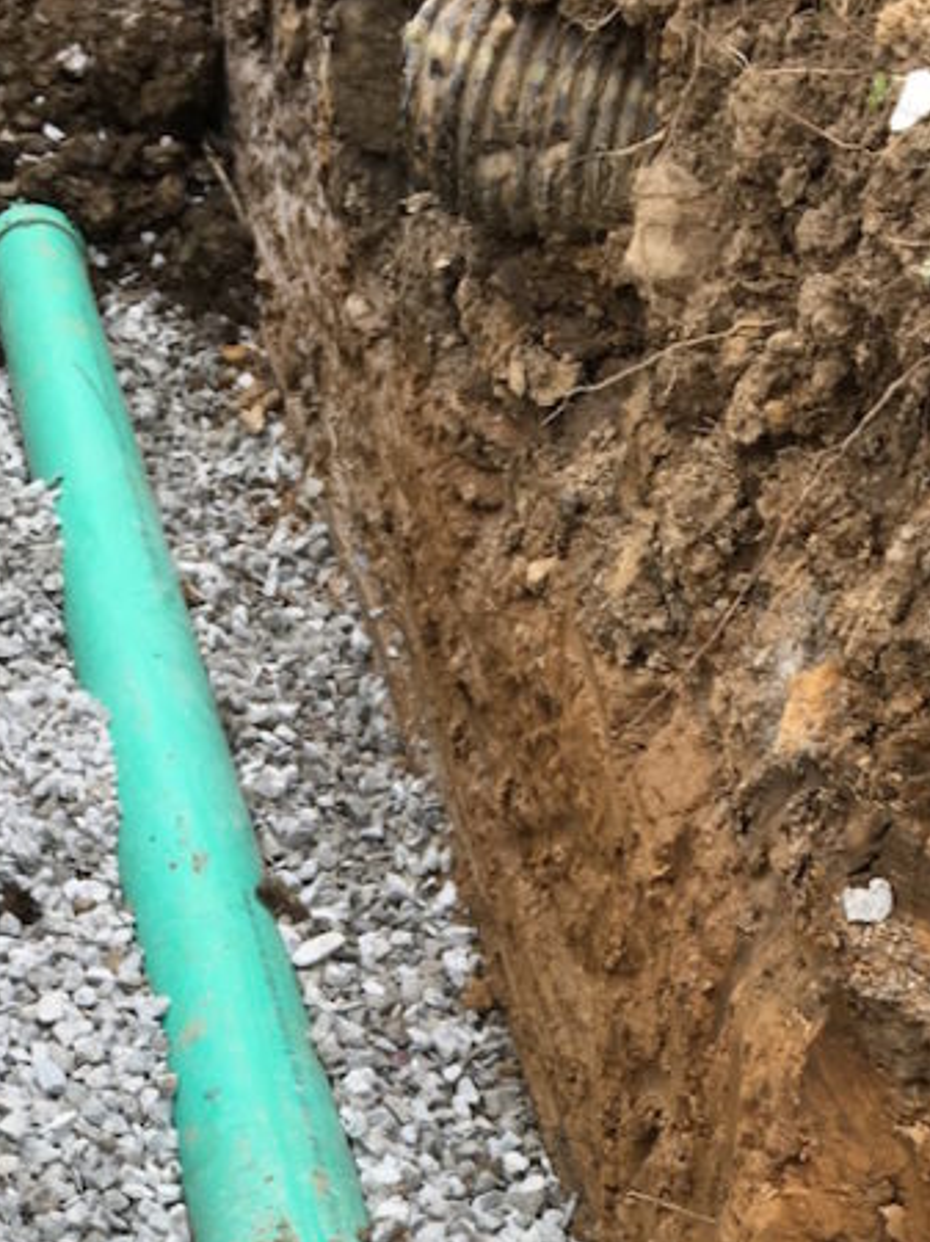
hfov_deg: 22.1
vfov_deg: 27.0
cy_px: 1361
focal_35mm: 66
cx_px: 273
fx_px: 2366
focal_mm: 4.15
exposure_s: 1/120
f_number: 2.2
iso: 25
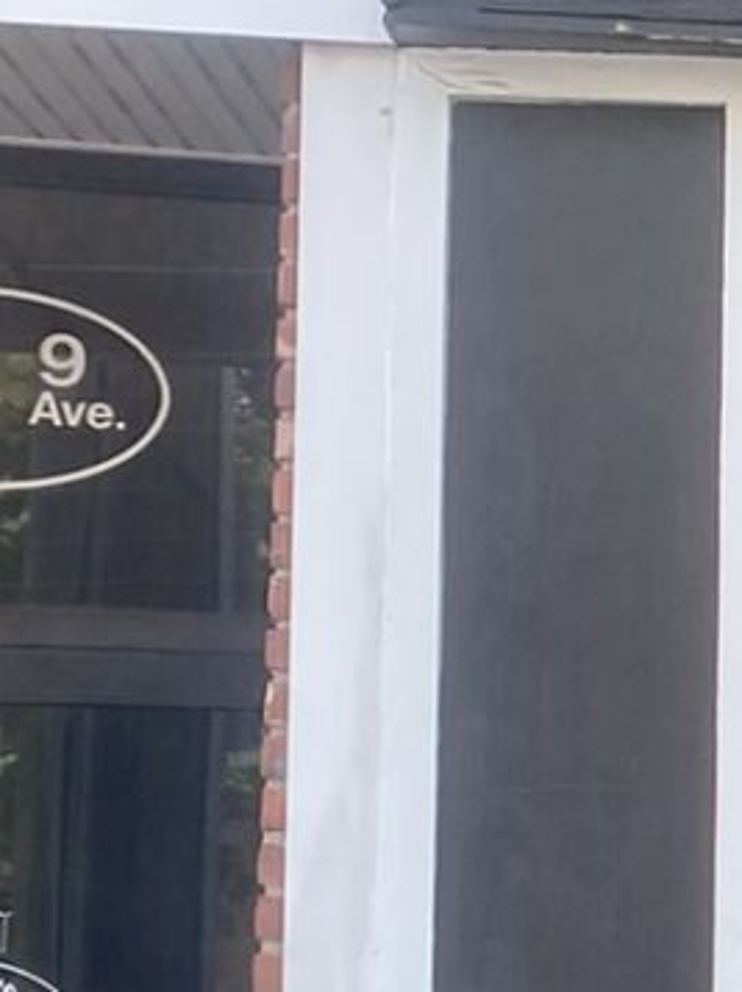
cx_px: 1931
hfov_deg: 9.2
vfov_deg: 14.0
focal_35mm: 140
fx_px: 4008
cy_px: 795
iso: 32
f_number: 1.8
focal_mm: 4.25
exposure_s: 1/130
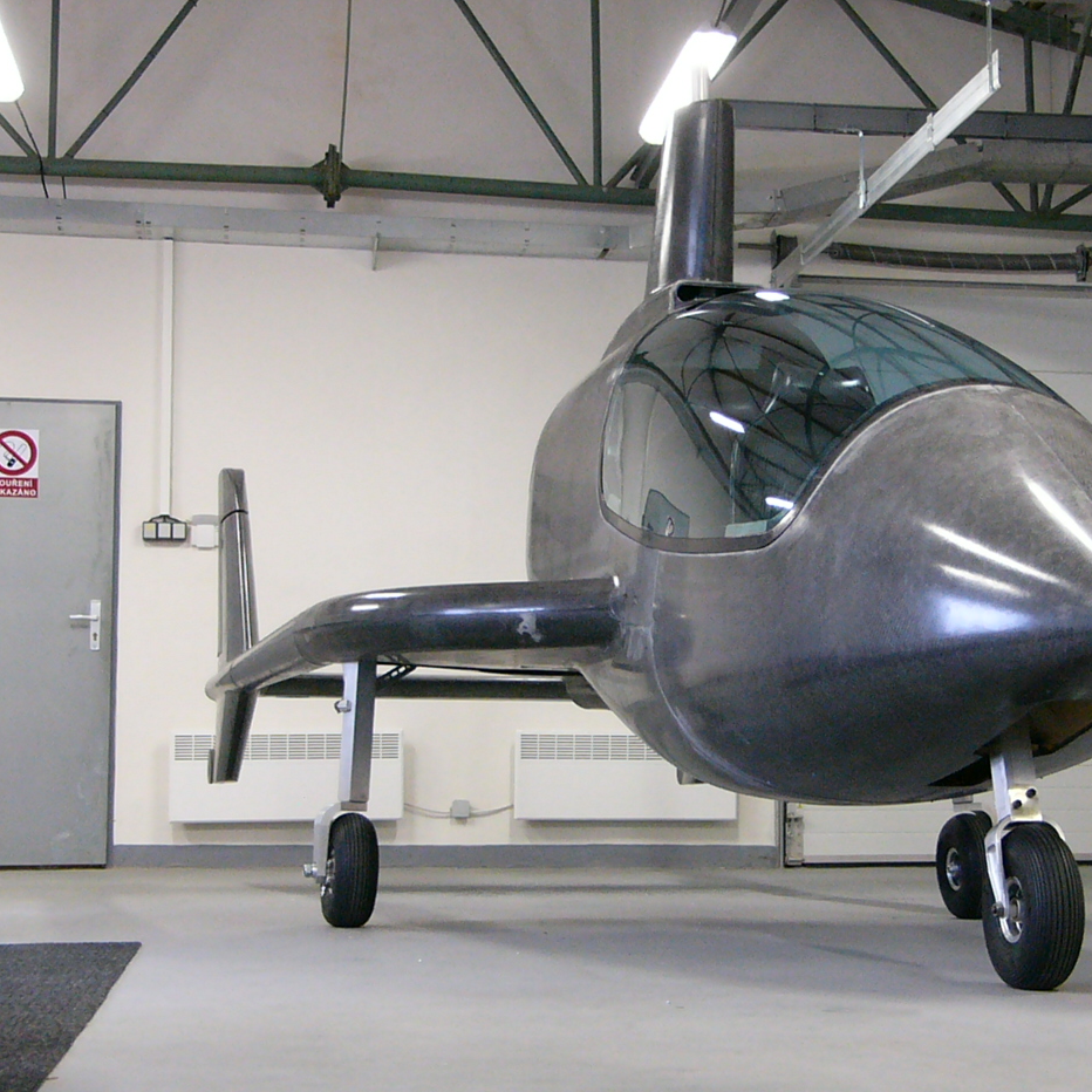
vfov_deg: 25.4
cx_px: 682
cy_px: 558
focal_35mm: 68
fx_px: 2427
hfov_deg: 25.3
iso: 200
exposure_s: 1/15
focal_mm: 7.3
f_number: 2.8
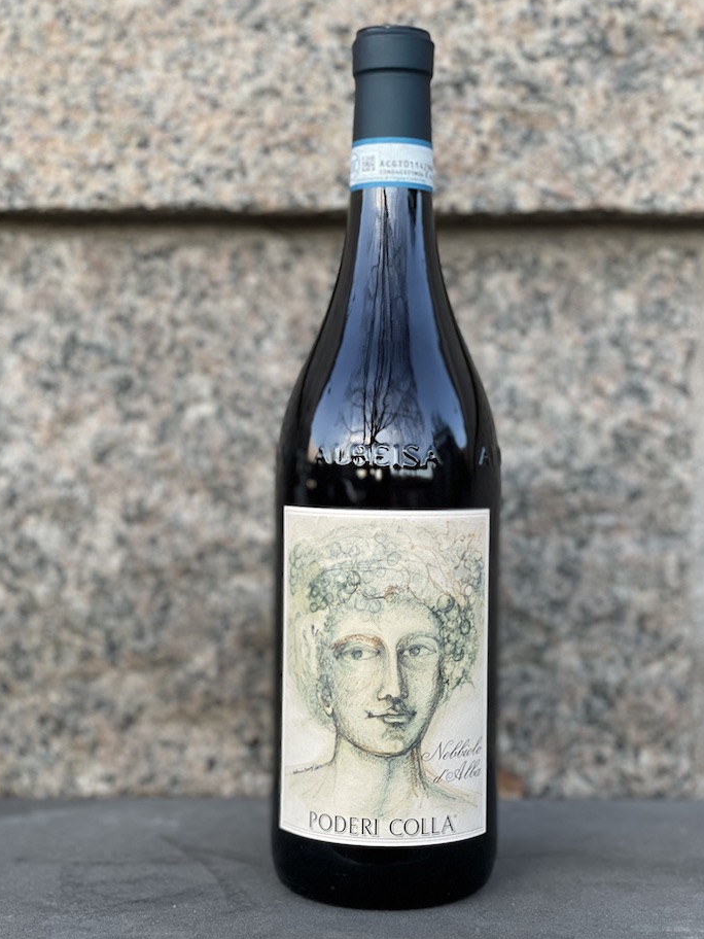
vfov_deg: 33.8
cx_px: 375
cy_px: 451
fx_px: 1546
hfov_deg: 25.7
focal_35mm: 57
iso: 40
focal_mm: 6
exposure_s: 1/122
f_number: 2
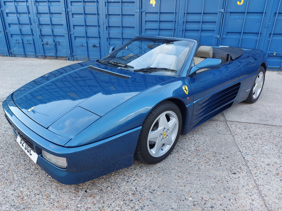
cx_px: 141
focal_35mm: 24
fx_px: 196
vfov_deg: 56.8
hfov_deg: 71.6
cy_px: 106
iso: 40
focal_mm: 5.23
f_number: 1.8
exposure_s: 1/50
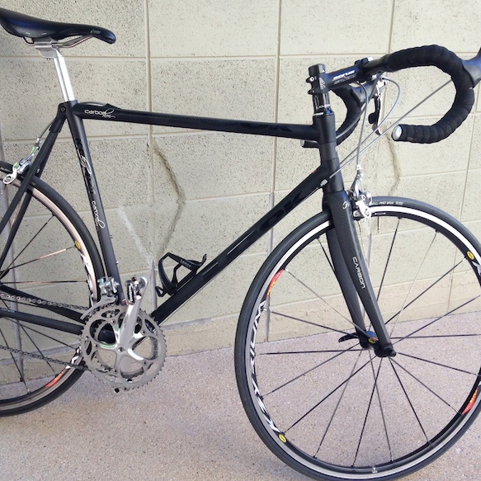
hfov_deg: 41.6
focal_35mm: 40
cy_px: 243
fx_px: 629
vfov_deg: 41.9
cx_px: 186
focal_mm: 4.12
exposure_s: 1/120
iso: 80
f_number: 2.4
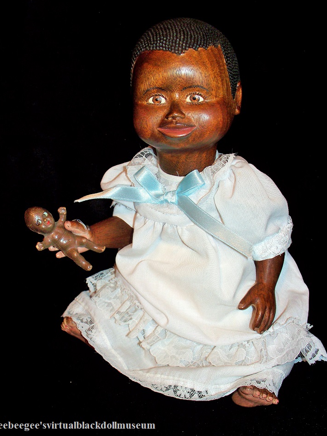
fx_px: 491
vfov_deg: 47.8
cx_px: 158
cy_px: 209
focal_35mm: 39
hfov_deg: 36.8
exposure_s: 1/60
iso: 64
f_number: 2.8
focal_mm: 7.54
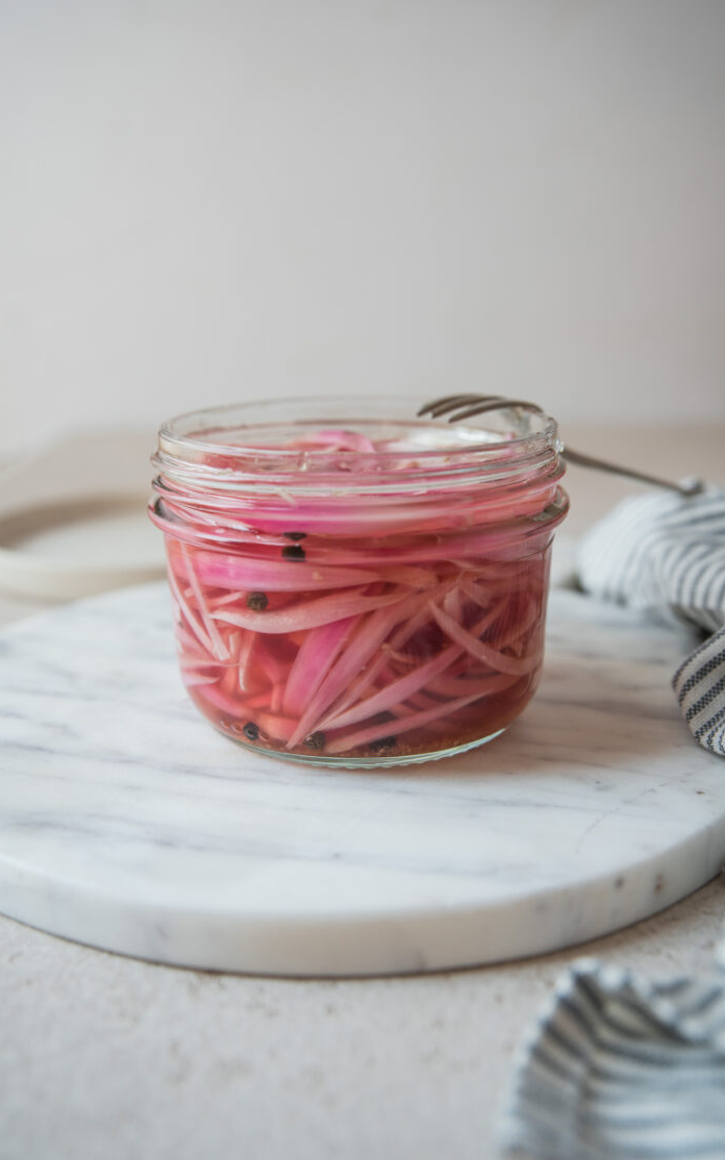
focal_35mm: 40
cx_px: 361
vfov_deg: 49.3
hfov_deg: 32.0
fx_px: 1265
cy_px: 577
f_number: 3.5
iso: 320
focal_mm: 38
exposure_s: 1/200
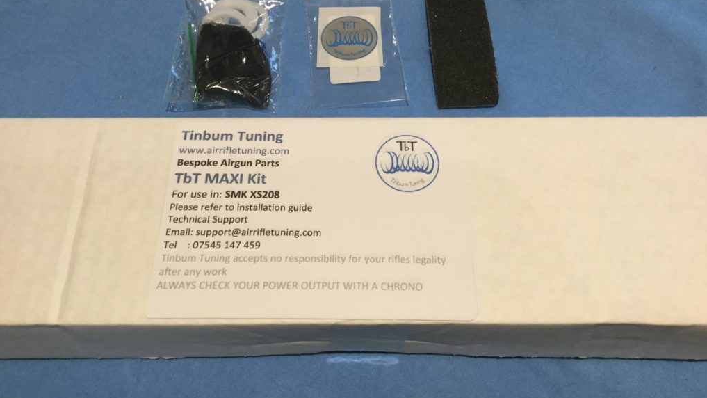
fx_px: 637
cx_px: 355
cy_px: 141
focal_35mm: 34
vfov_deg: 34.4
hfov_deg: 58.0
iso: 100
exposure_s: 1/33
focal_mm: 3.3
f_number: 2.4
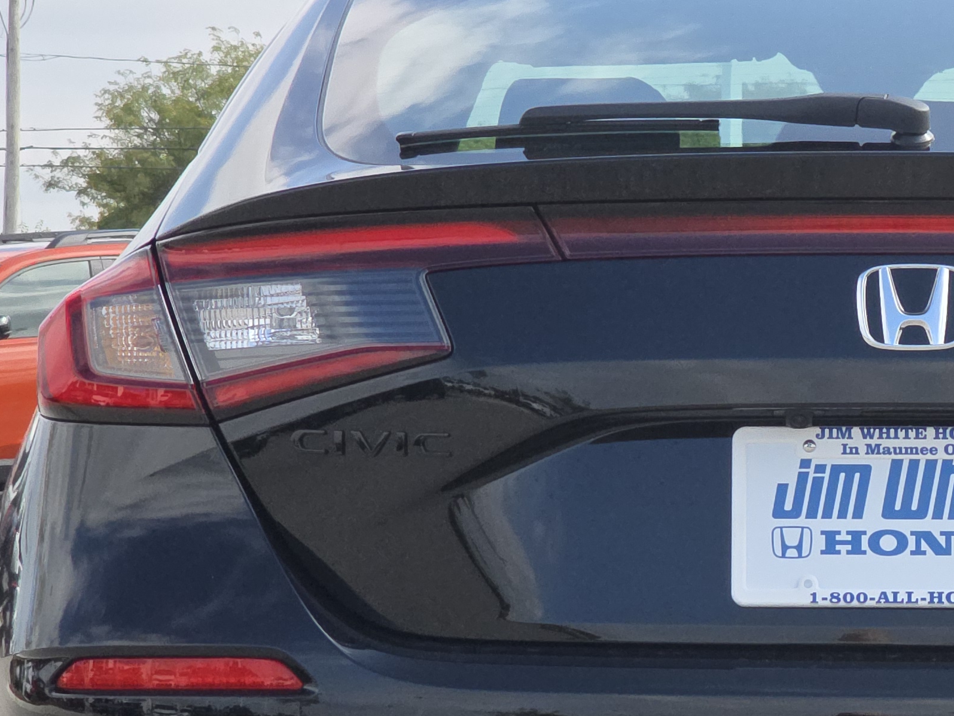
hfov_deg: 11.3
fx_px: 4769
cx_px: 960
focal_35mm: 173
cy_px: 571
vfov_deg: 8.6
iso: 50
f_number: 2.4
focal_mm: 7.9
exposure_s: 1/1167
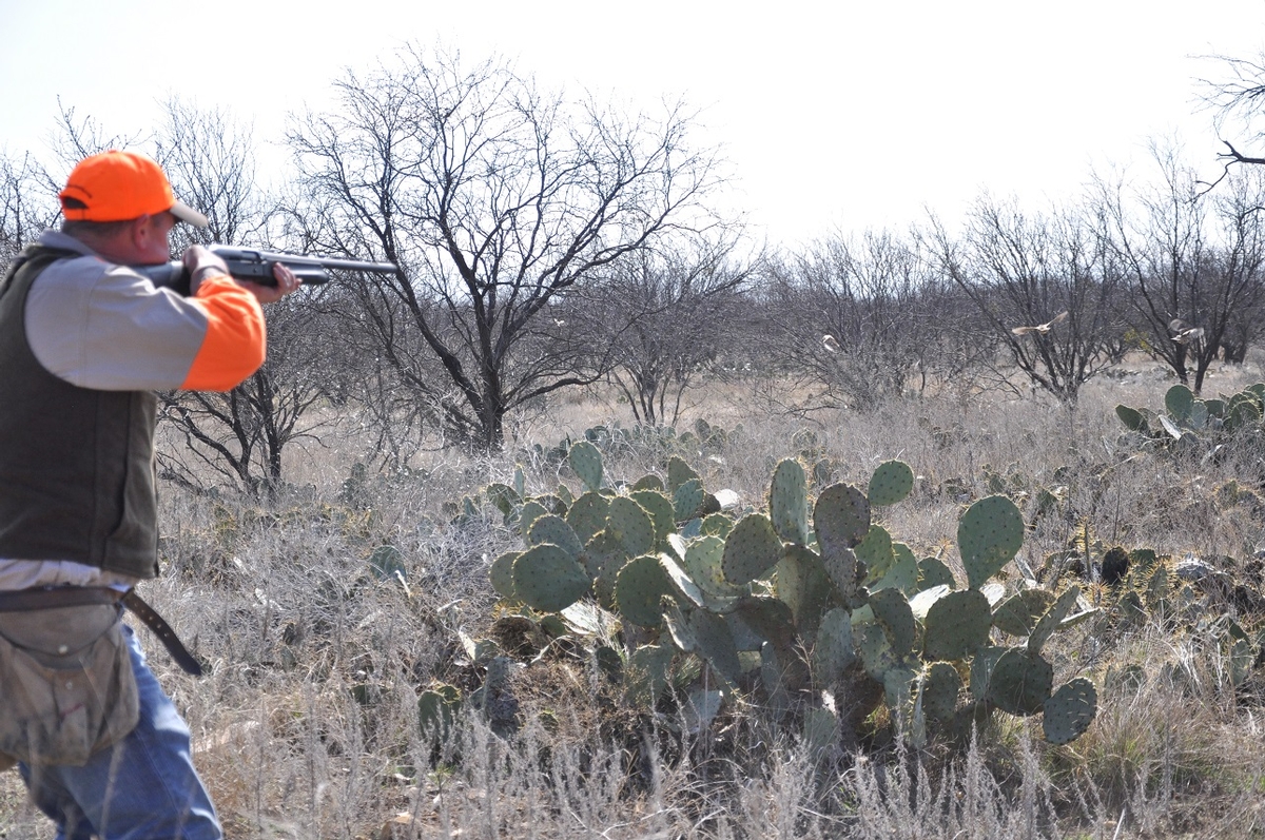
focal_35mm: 72
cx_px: 632
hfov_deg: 28.1
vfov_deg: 18.9
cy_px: 420
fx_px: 2527
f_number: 5.6
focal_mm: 48
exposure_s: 1/1600
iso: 400
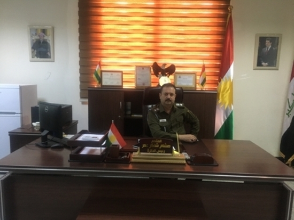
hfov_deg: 61.6
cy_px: 110
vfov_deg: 48.3
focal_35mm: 29
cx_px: 147
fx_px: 246
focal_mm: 4.15
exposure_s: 1/25
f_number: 2.2
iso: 200
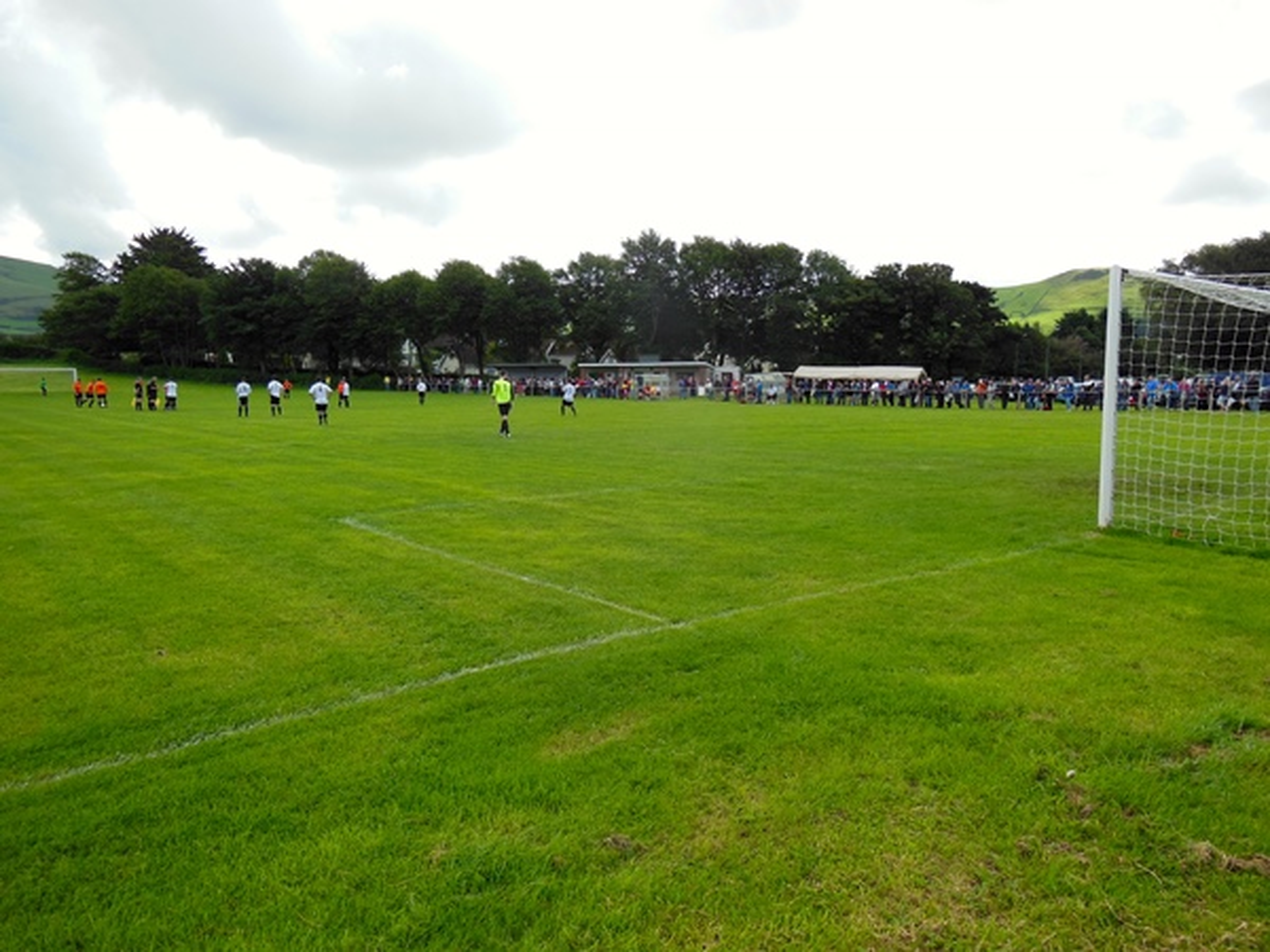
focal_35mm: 25
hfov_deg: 69.4
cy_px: 476
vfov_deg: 54.9
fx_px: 917
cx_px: 635
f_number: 3.5
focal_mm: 4.5
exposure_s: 1/500
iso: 125
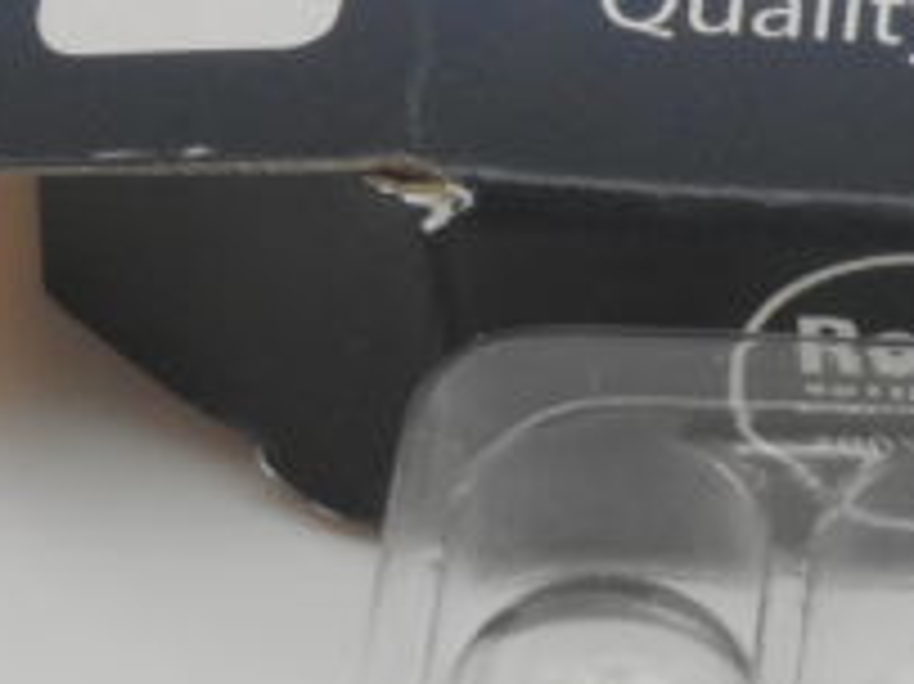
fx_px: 13564
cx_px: 1990
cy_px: 392
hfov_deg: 3.8
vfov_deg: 2.9
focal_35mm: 514
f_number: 5.8
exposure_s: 1/60
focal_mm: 18.2
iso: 200
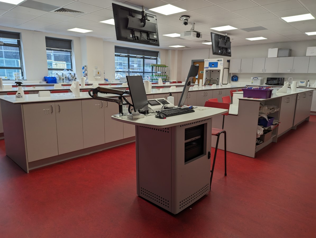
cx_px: 158
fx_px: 219
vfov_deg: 56.9
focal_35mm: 24
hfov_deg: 71.5
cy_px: 119
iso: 54
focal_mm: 6.81
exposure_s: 1/100
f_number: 1.85
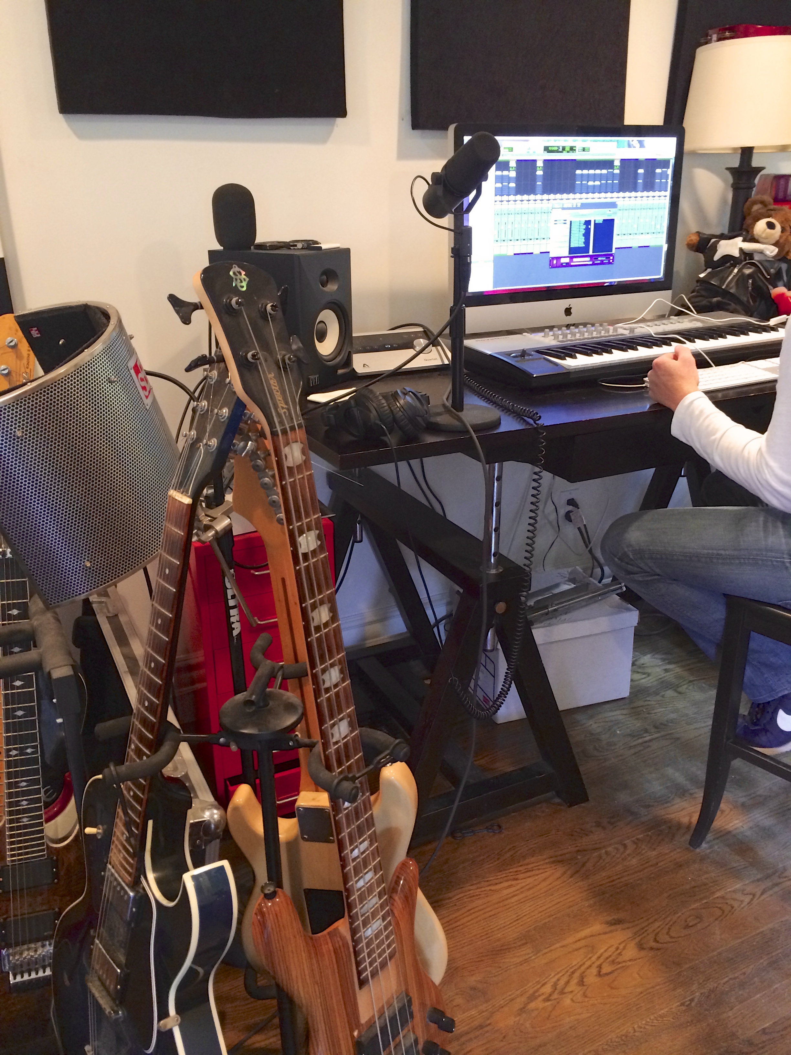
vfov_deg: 60.0
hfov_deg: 46.8
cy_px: 528
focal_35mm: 30
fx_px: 914
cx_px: 396
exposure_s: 1/24
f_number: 2.2
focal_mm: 4.12
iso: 320
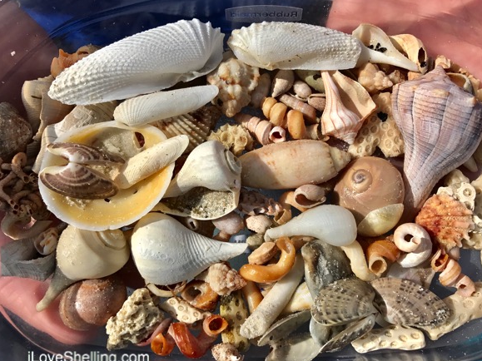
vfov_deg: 48.2
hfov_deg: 61.7
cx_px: 246
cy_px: 180
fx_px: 404
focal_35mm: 29
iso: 20
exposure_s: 1/5988
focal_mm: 3.99
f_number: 1.8
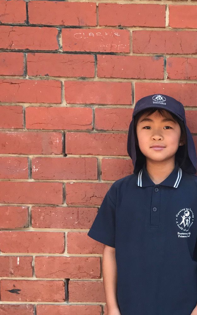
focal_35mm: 60
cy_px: 247
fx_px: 515
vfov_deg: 33.1
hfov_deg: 20.3
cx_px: 234
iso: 40
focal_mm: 3.99
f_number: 1.8
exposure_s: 1/90
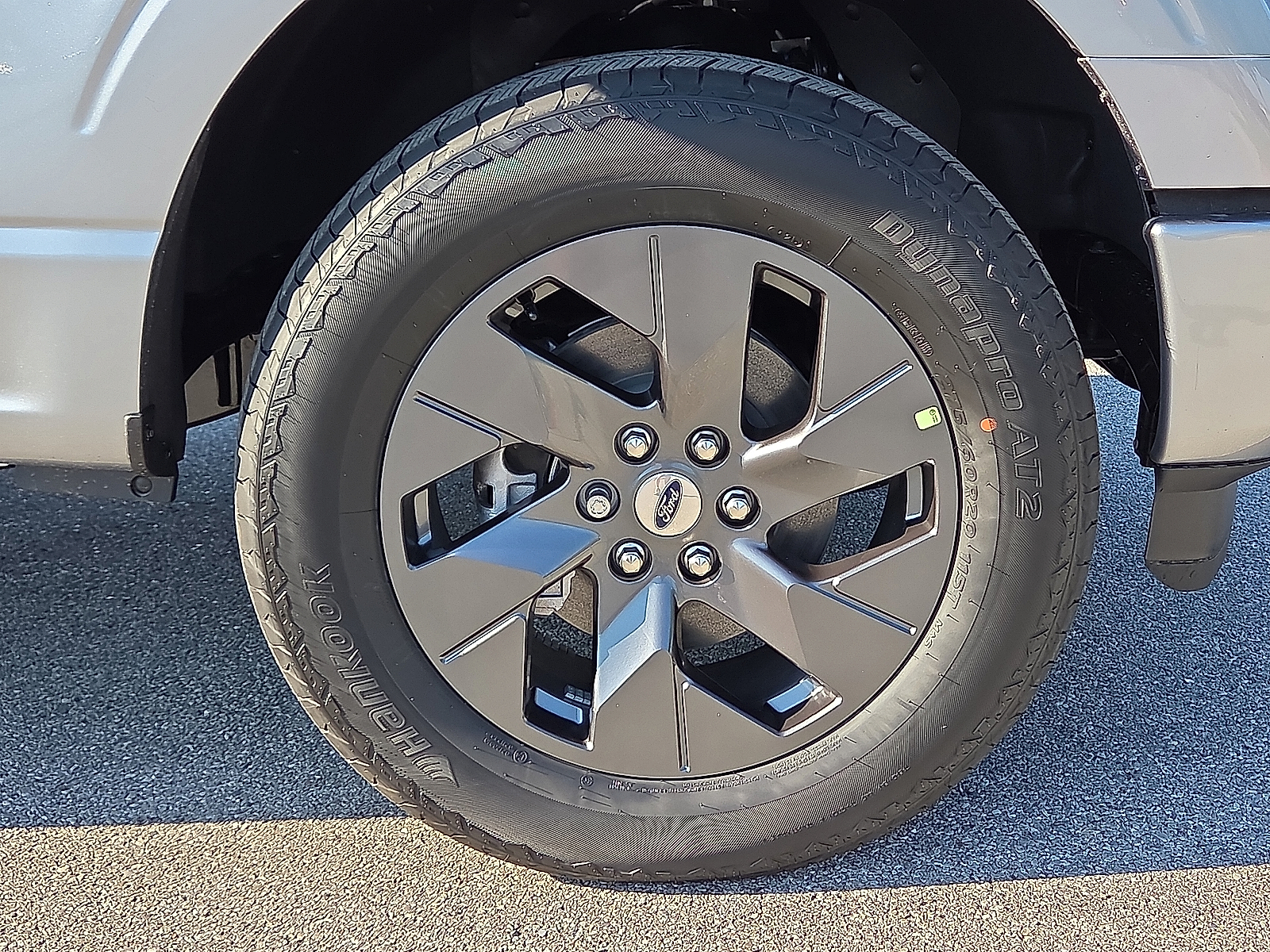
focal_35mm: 45
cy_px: 476
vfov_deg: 32.2
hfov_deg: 42.1
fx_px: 1651
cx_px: 635
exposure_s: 1/345
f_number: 1.8
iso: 25
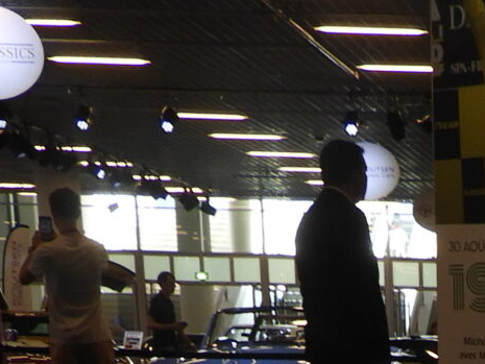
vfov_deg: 9.6
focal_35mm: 132
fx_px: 1850
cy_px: 962
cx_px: 722
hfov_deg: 14.0
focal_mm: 4.3
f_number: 3.3
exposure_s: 1/50
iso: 100
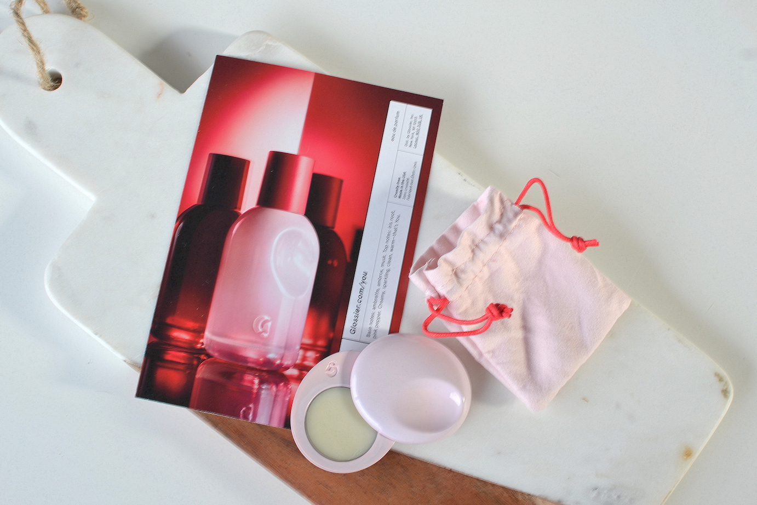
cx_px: 378
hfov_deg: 37.8
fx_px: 1104
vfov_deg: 25.8
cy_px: 252
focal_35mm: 52
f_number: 7.1
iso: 100
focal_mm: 35
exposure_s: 1/20
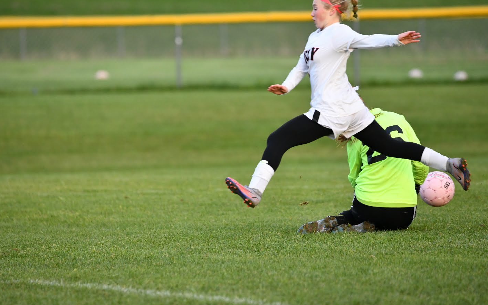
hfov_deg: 4.1
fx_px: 6836
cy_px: 134
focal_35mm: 514
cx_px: 246
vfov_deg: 2.6
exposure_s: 1/800
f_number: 6.3
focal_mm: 440
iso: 3200
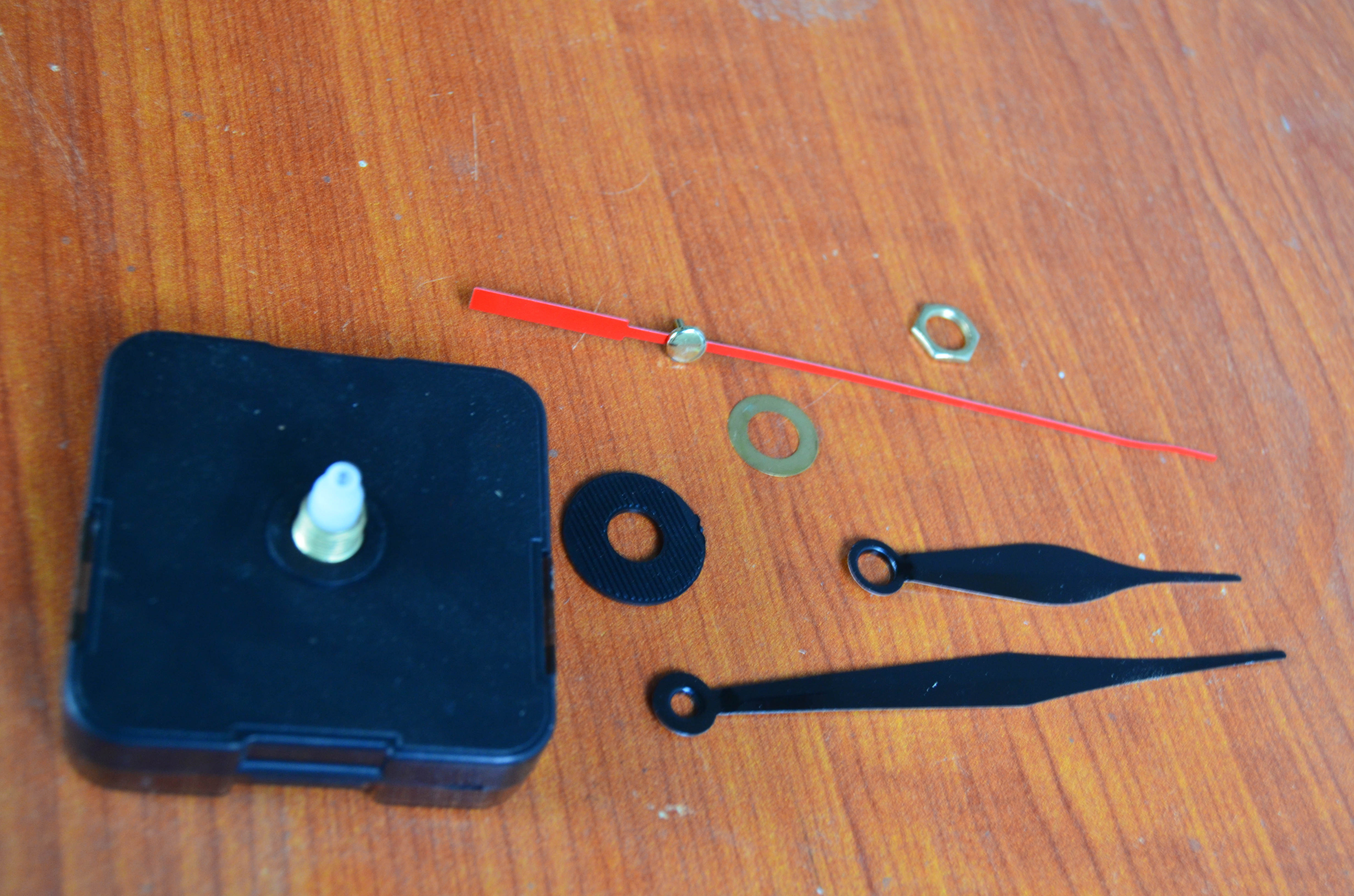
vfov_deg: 26.4
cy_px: 448
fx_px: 1914
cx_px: 677
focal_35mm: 51
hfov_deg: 39.0
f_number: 6.3
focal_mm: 34
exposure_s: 1/20
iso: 800
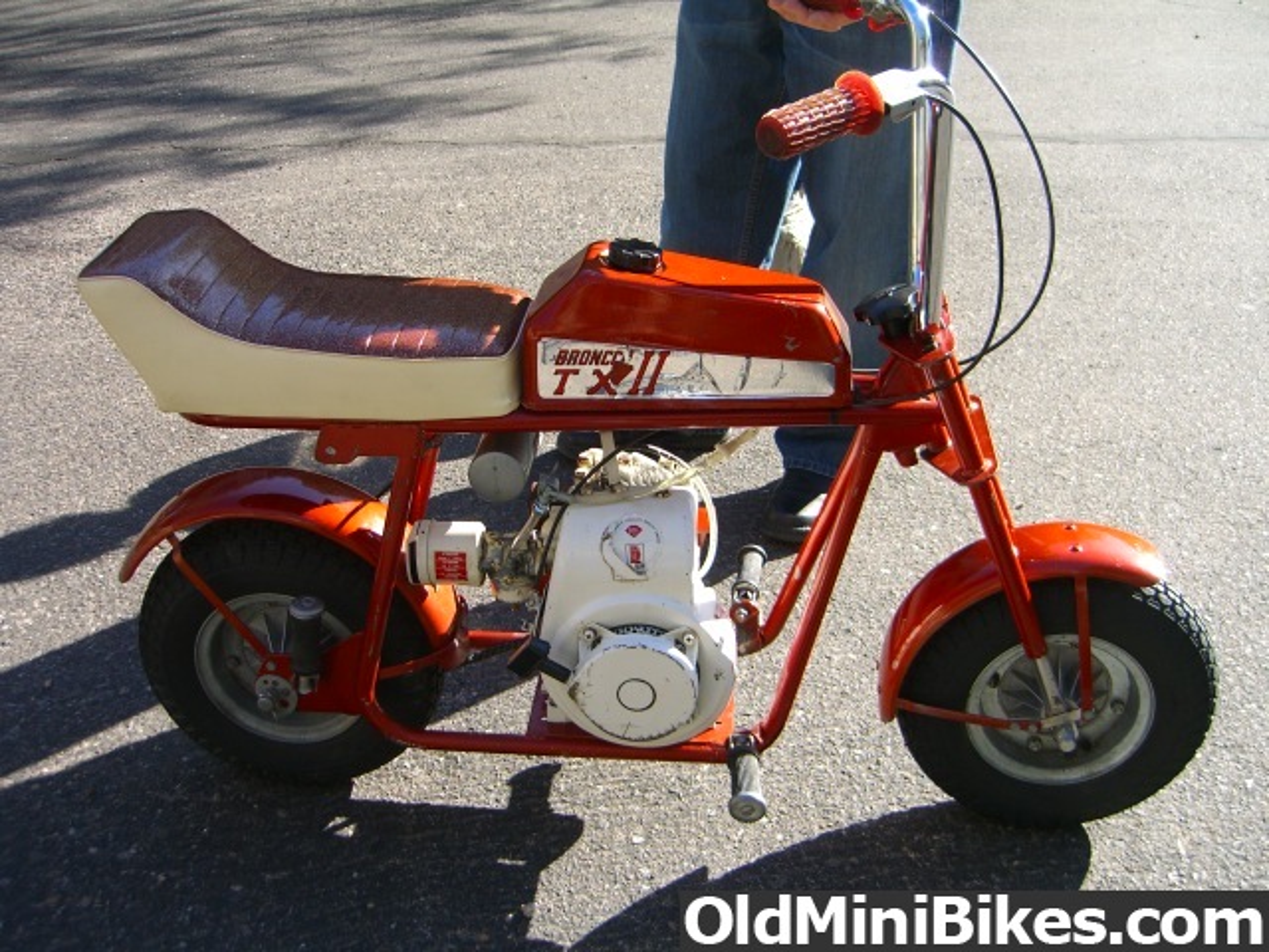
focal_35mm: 38
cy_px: 476
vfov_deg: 37.7
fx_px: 1393
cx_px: 634
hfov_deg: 49.0
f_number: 2.8
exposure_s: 1/320
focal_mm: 7.9
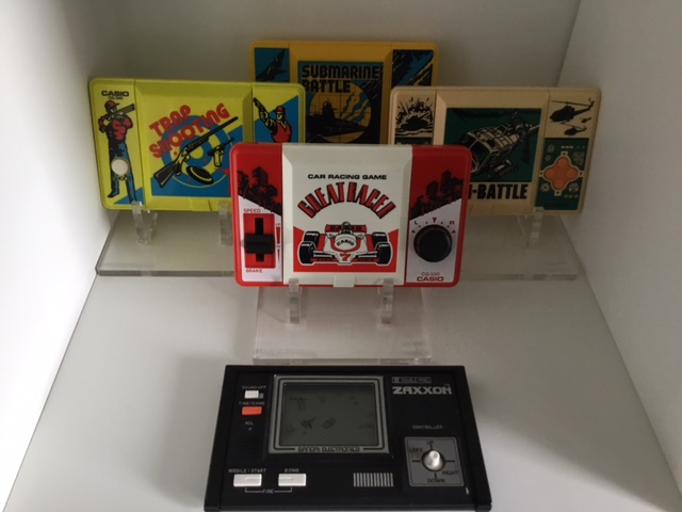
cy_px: 256
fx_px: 611
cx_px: 341
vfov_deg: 45.4
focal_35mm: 31
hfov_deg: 58.4
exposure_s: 1/33
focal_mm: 3.3
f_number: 2.4
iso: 100
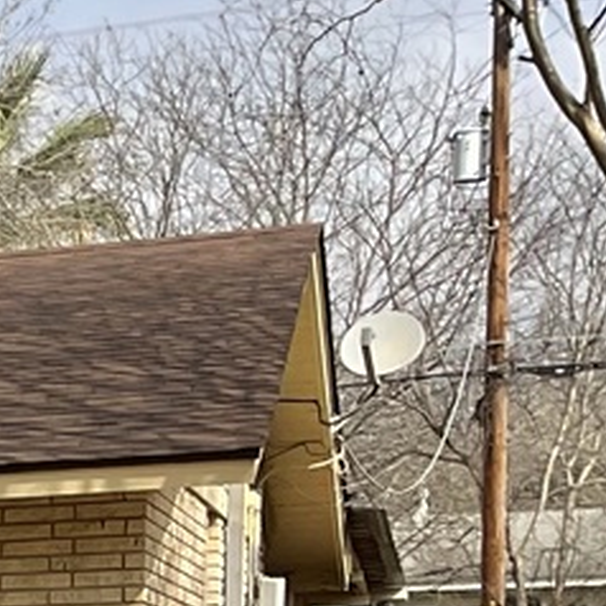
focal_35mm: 155
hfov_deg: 9.1
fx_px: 3070
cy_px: 1064
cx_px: -1207
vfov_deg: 10.6
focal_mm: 3
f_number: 1.8
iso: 16
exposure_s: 1/1490
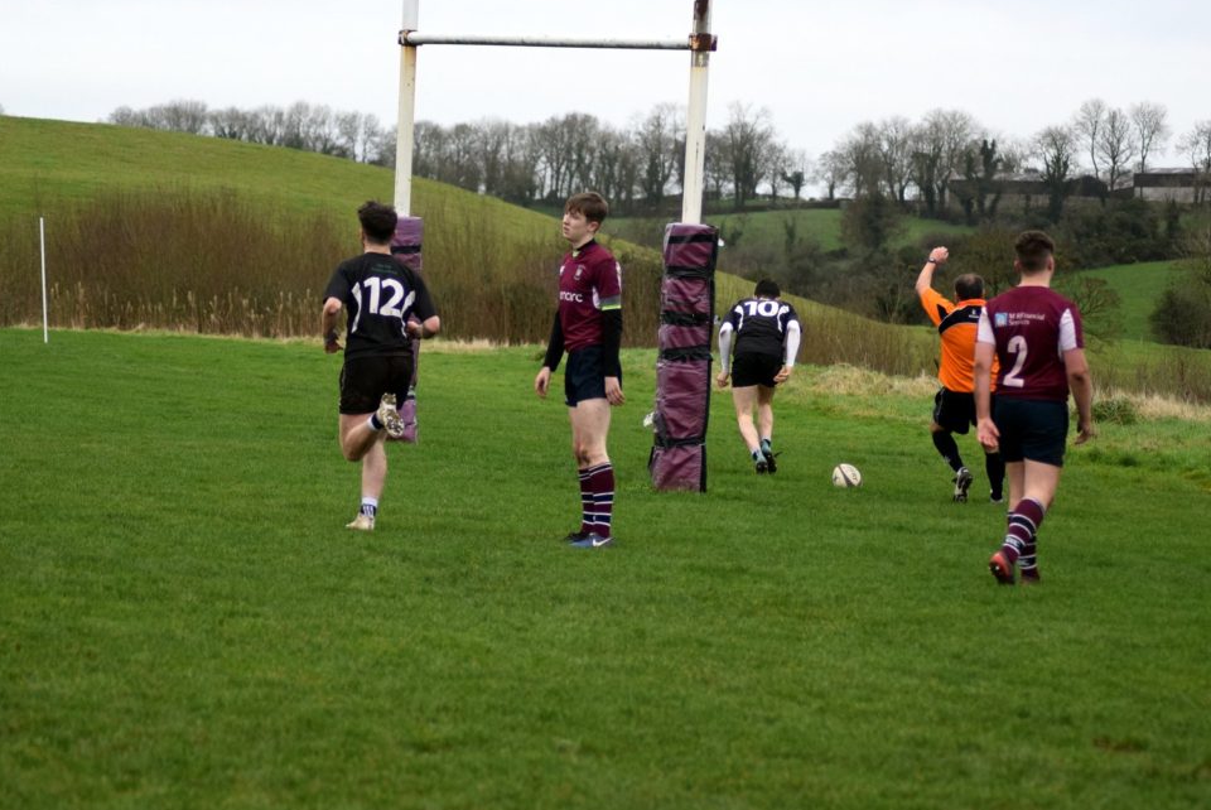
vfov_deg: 8.6
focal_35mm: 160
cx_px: 585
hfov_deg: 12.8
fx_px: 5387
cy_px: 423
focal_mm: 100
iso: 800
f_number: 4
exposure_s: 1/1000
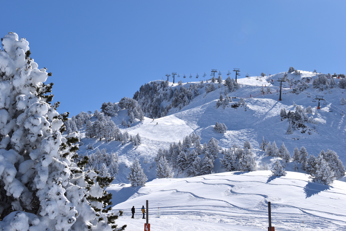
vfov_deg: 16.6
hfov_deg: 24.6
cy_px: 116
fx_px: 793
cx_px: 173
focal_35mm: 82
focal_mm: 55
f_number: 11
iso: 100
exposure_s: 1/500
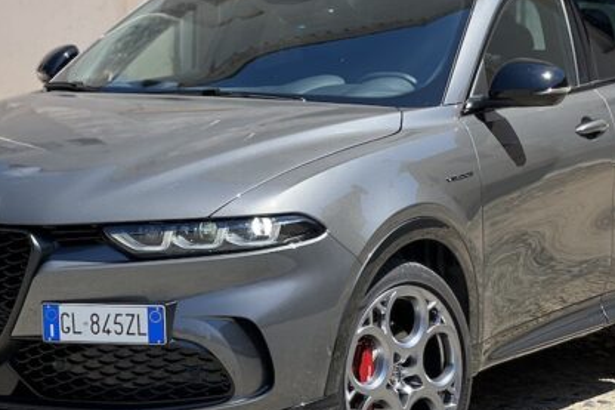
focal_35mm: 154
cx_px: 279
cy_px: 152
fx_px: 2630
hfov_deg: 13.3
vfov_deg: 8.9
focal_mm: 9
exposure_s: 1/447
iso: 32
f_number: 2.8
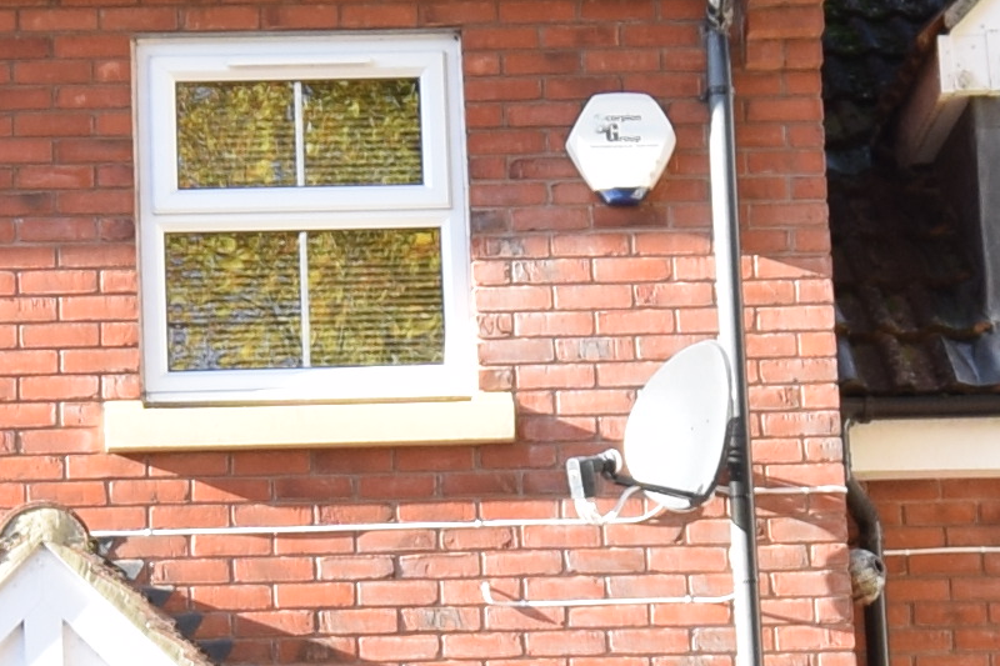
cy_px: 566
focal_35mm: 135
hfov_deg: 15.2
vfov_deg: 10.1
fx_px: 3749
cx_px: 300
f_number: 4.8
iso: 200
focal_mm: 12
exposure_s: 1/160
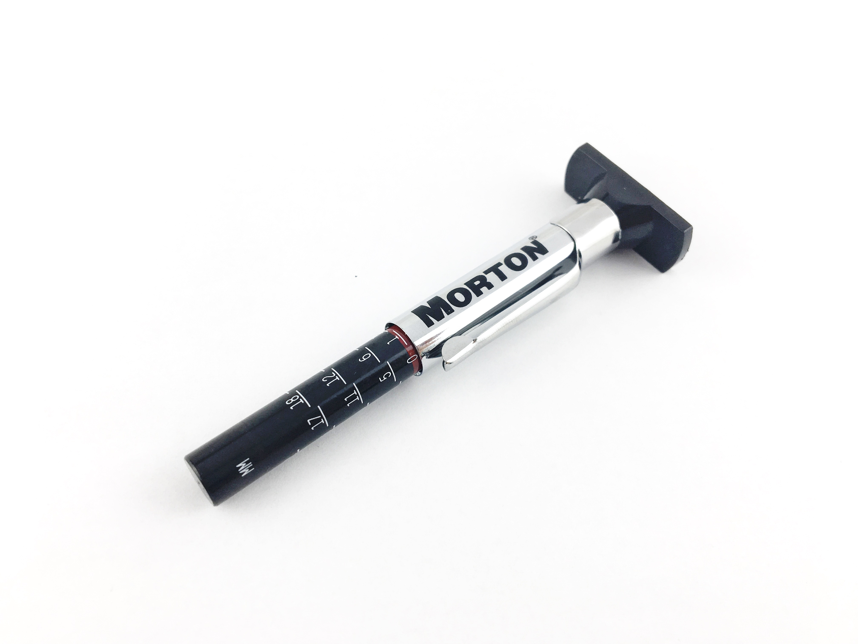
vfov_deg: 48.2
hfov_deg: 61.7
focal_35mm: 29
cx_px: 429
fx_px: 719
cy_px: 322
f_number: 2.2
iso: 25
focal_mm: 4.15
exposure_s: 1/100
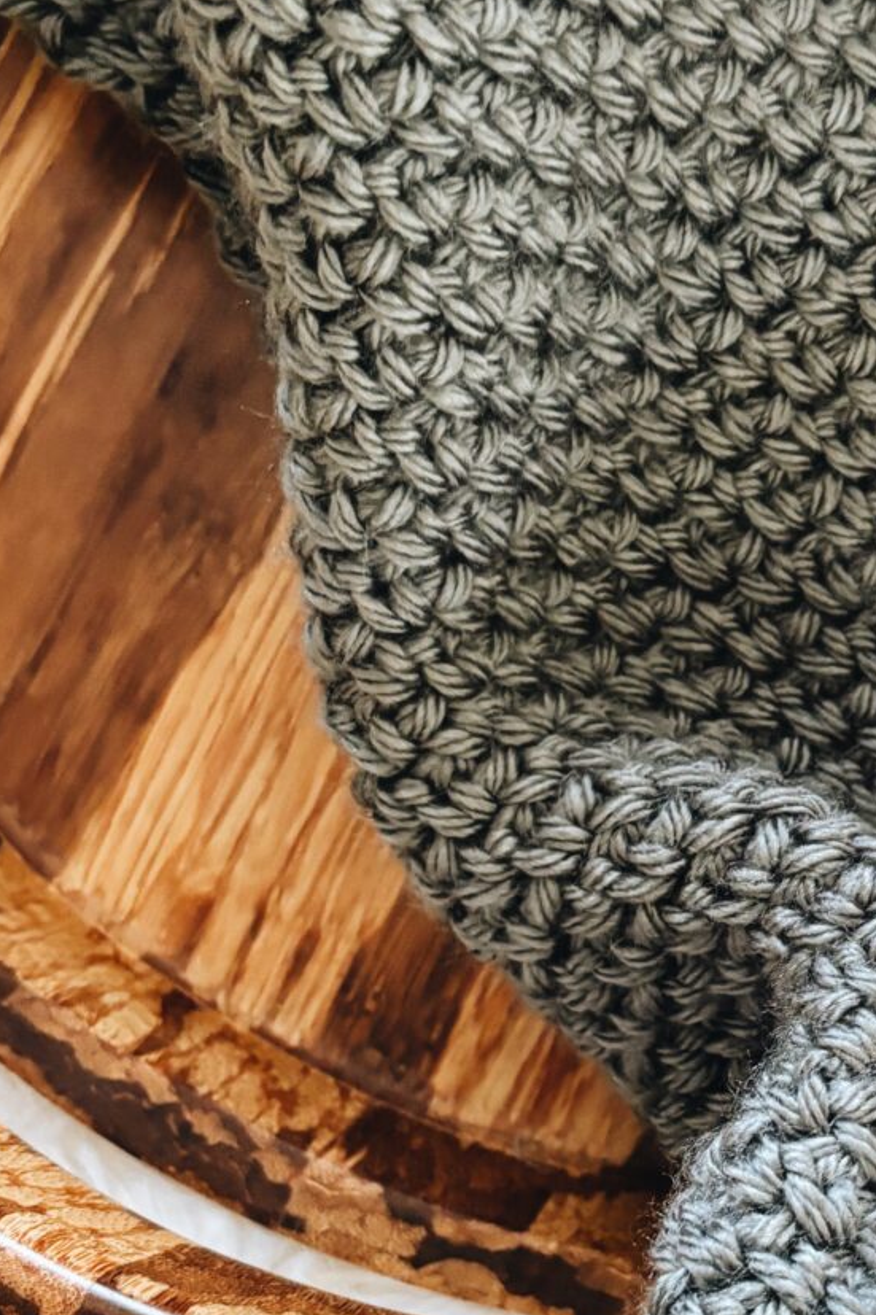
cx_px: 886
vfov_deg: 29.8
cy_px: 922
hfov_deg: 19.7
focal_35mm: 67
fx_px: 2446
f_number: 1.6
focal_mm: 5.96
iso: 400
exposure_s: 1/40
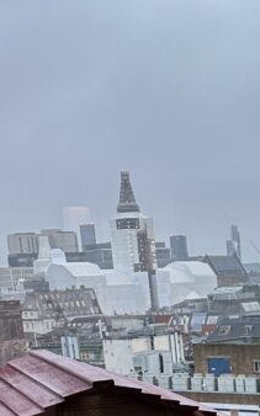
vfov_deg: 25.1
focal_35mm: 77
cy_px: 443
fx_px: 874
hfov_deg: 16.1
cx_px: 334
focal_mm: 6.86
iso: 125
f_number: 1.78
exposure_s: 1/121
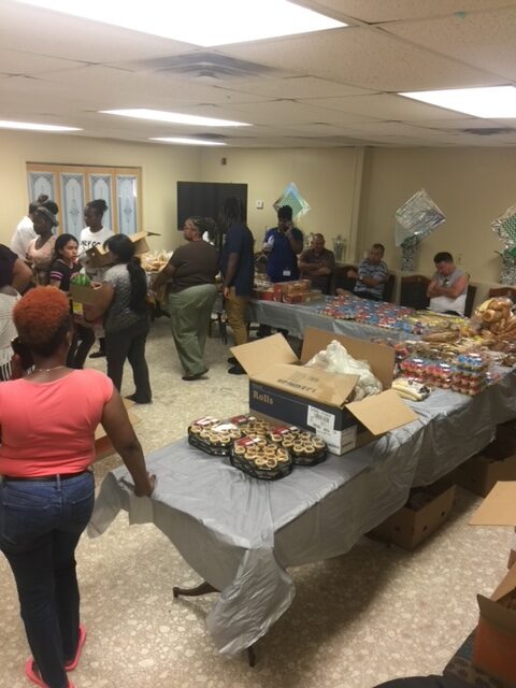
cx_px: 258
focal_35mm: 29
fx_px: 576
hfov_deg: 48.2
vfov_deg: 61.7
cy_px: 344
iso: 40
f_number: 2.2
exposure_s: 1/15
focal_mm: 4.15
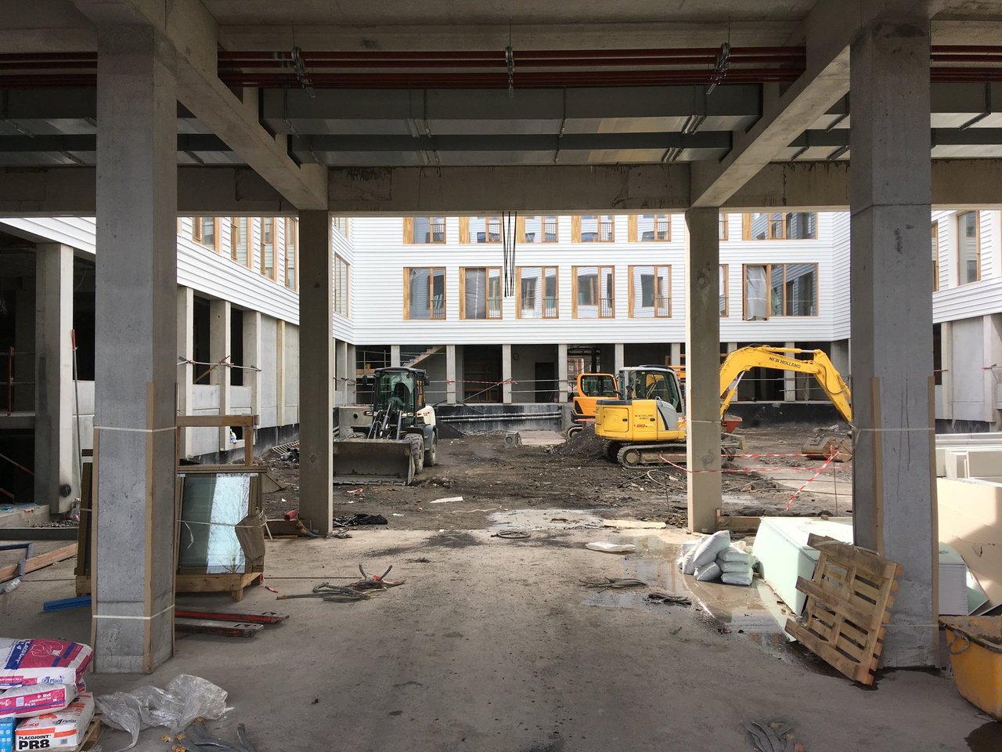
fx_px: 839
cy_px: 376
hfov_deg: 61.7
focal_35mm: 29
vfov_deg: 48.2
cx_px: 501
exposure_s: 1/469
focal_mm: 4.15
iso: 25
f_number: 2.2
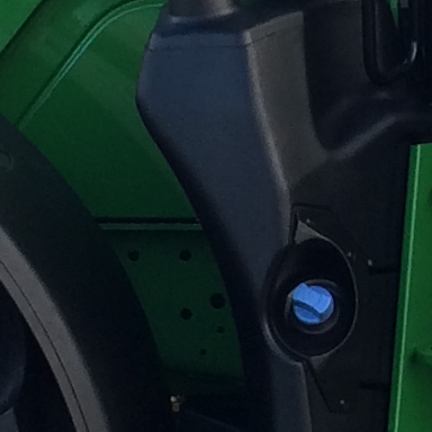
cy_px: 3
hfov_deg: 8.0
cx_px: 425
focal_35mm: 218
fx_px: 3078
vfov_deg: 8.0
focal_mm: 4.15
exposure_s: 1/253
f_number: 2.2
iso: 32
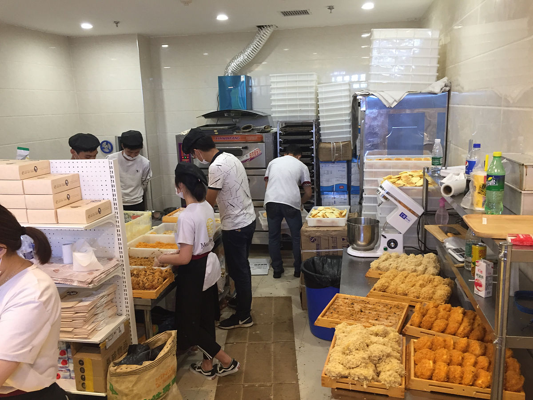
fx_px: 447
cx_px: 266
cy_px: 200
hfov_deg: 61.7
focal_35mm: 29
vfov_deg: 48.2
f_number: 2.2
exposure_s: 1/33
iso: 125
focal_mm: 4.15
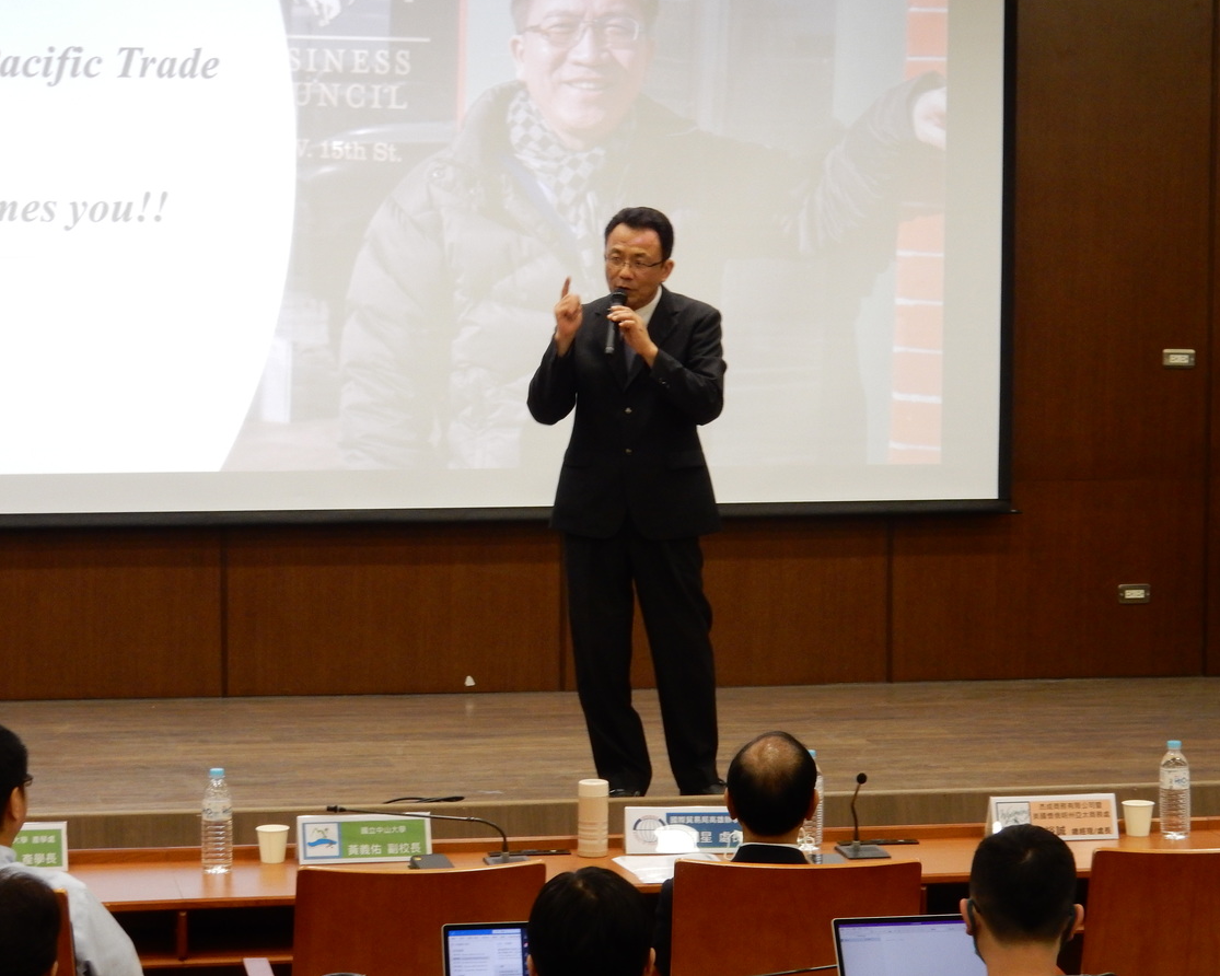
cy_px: 485
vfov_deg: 14.8
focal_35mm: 104
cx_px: 621
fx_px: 3755
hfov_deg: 18.5
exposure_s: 1/25
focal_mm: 17.6
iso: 400
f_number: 5.3
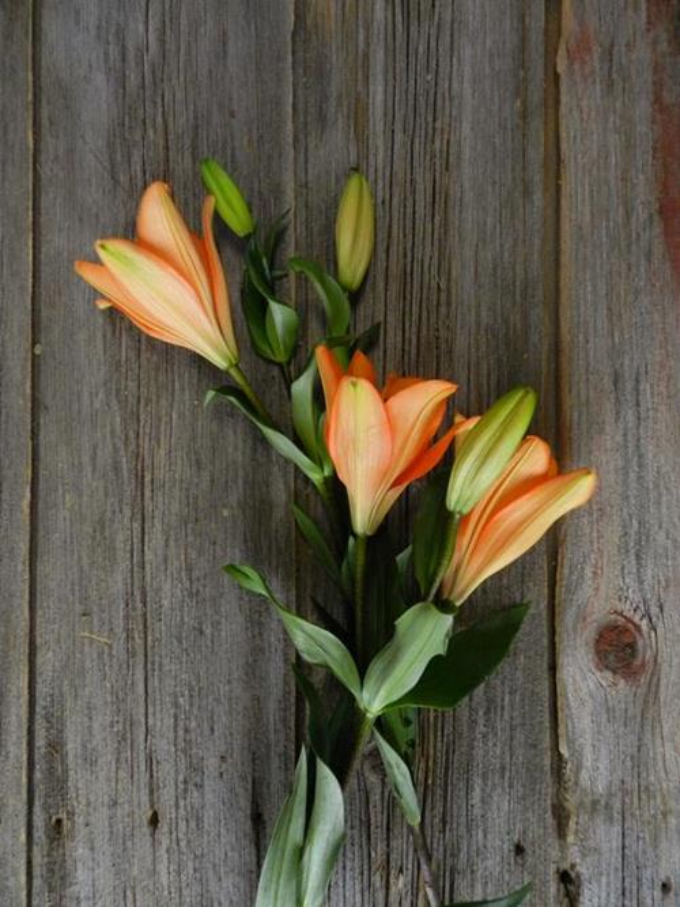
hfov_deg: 58.9
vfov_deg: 73.9
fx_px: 603
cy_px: 454
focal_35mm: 23
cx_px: 340
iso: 800
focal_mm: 4
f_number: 3.4
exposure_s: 1/250
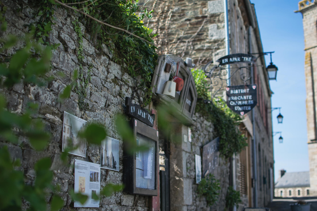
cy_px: 106
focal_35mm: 52
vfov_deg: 25.8
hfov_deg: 37.9
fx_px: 462
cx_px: 158
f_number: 2.2
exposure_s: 1/2000
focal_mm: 35
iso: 100
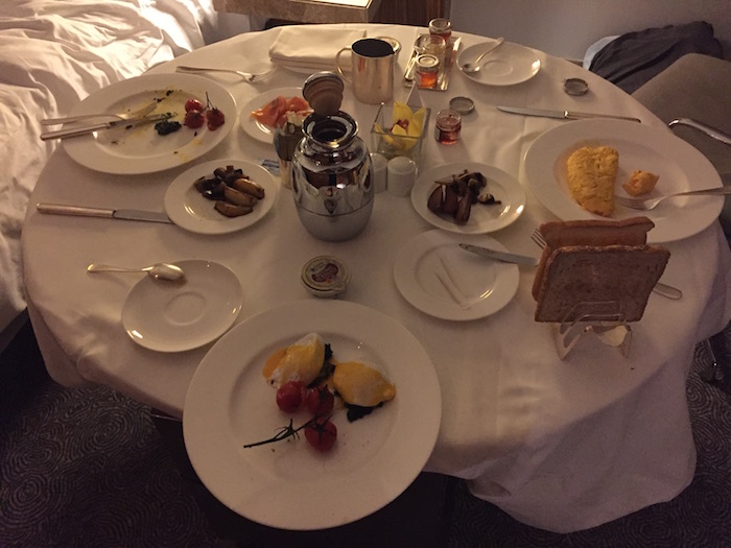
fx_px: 612
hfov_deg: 61.7
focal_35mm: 29
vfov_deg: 48.2
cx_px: 366
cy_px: 274
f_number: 2.2
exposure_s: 1/17
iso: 400
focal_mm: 4.15
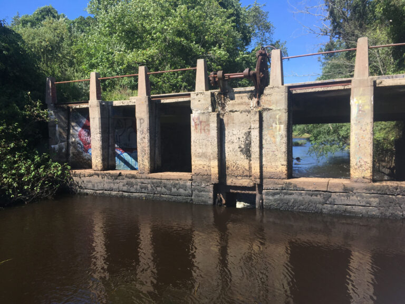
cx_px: 202
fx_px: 339
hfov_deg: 61.7
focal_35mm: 29
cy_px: 152
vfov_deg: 48.2
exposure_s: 1/1131
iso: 25
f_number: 2.2
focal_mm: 4.15
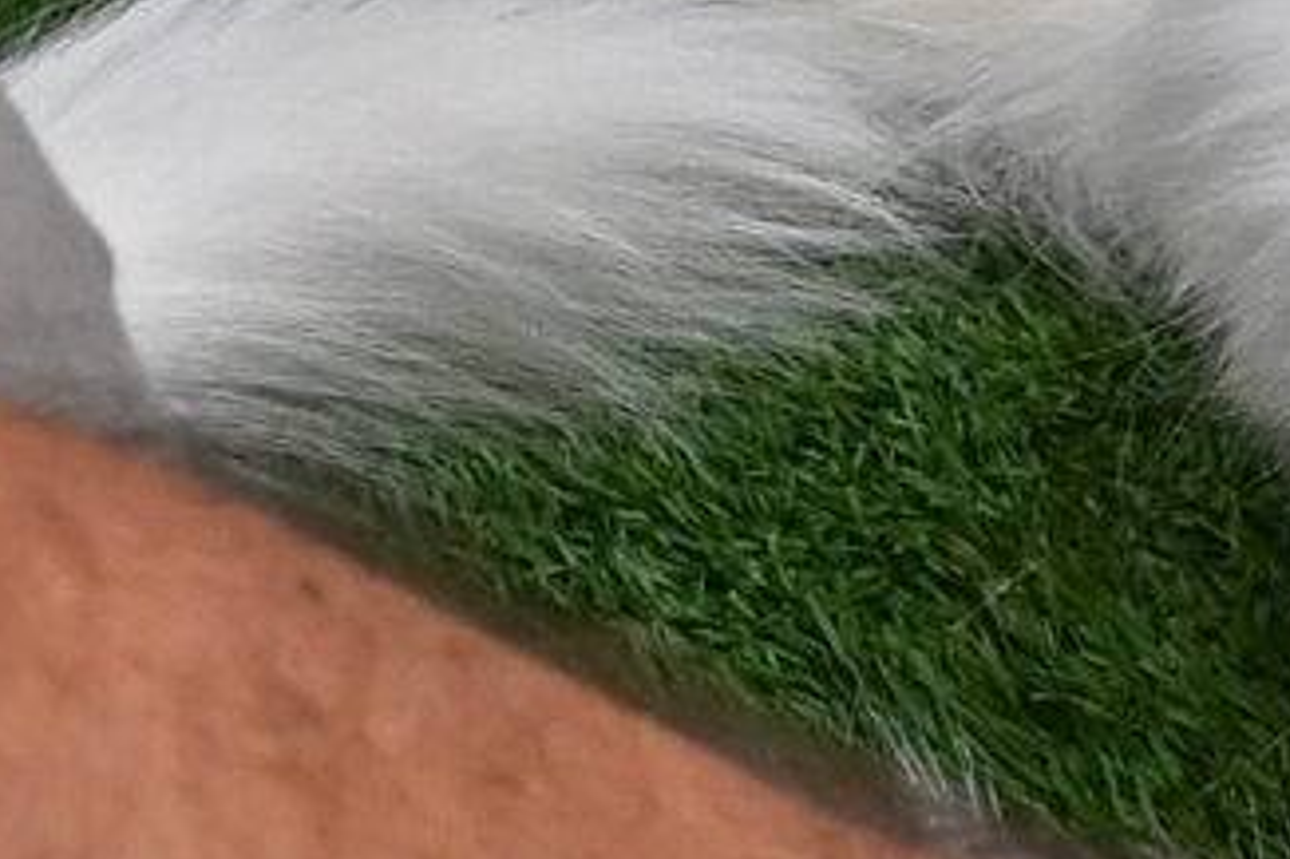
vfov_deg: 4.8
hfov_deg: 6.4
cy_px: 1874
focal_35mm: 283
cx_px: 4380
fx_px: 10135
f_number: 7.1
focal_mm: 24
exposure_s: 1/200
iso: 640
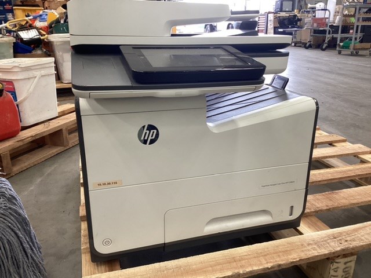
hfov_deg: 58.4
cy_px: 139
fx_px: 332
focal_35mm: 31
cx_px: 186
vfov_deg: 45.4
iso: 80
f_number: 2.4
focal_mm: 3.3
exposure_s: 1/50
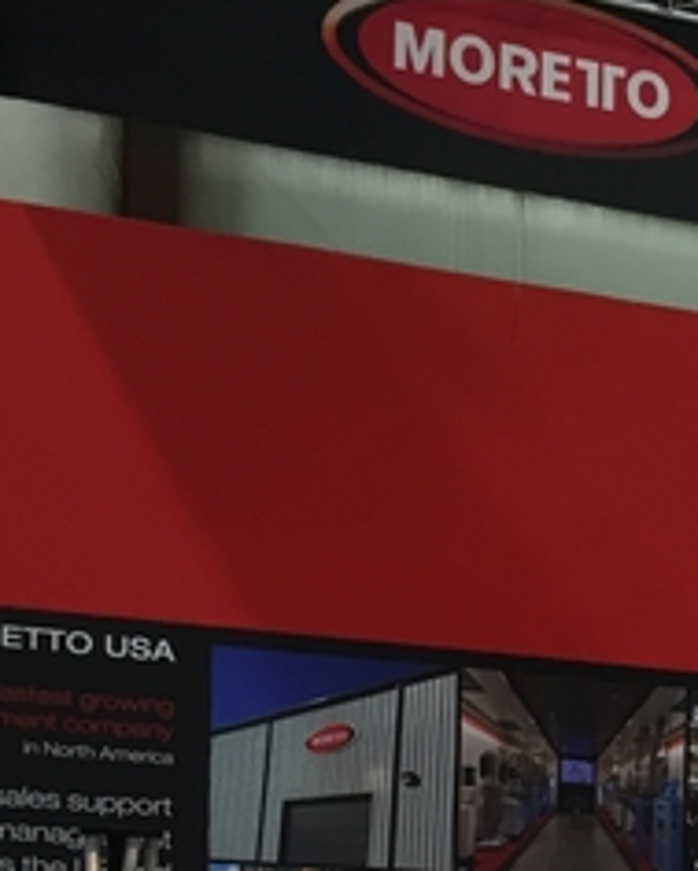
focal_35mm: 96
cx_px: 1193
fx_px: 2477
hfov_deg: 14.4
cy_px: 1100
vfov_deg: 18.7
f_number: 2.2
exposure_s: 1/30
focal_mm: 4.15
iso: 80
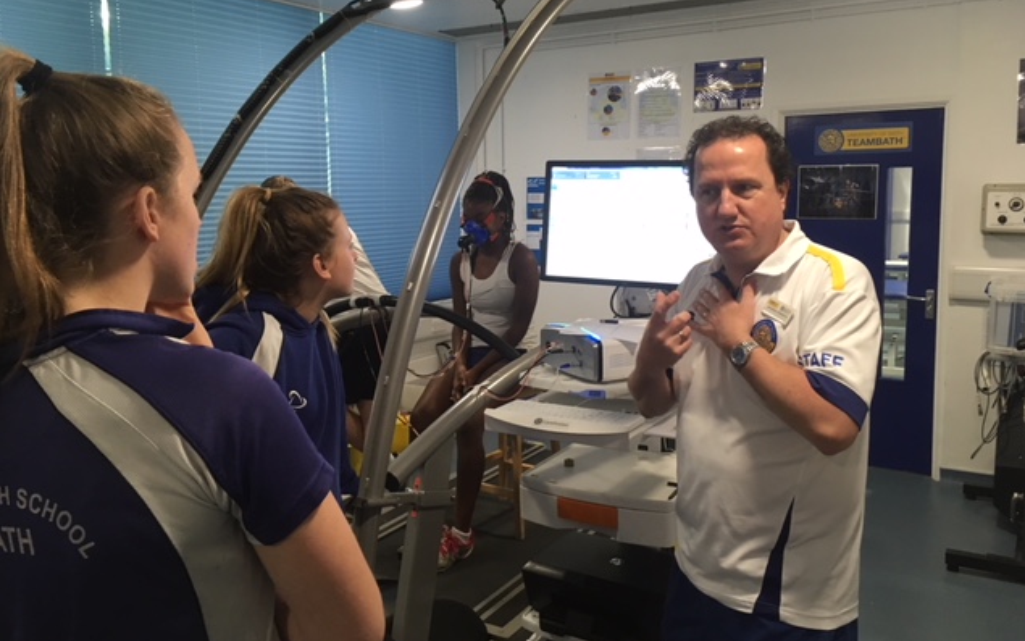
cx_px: 513
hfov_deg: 61.2
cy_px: 278
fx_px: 866
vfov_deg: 40.5
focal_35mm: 31
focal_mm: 4.15
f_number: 2.2
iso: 125
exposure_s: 1/33
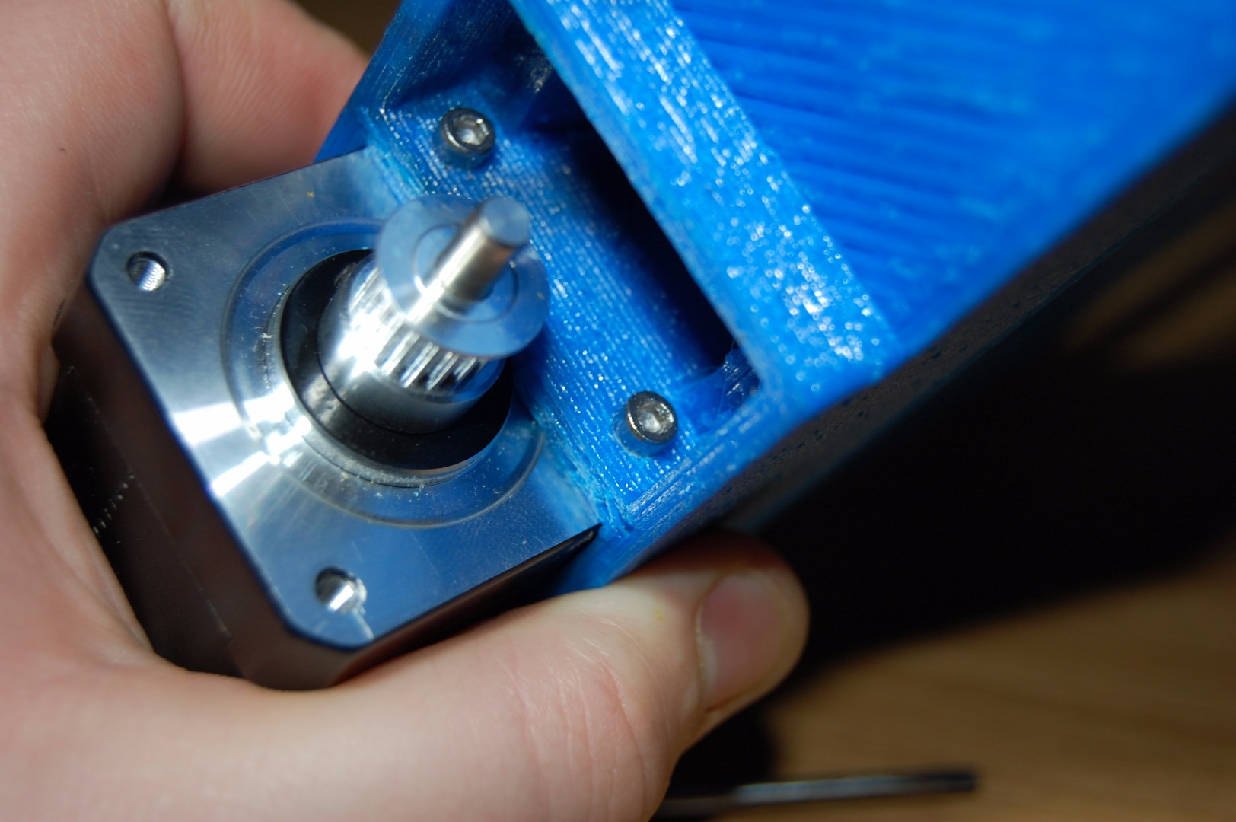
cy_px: 411
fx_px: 1955
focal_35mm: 57
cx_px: 618
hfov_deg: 35.1
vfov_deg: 23.7
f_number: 5.6
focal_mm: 38
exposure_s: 1/80
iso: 200
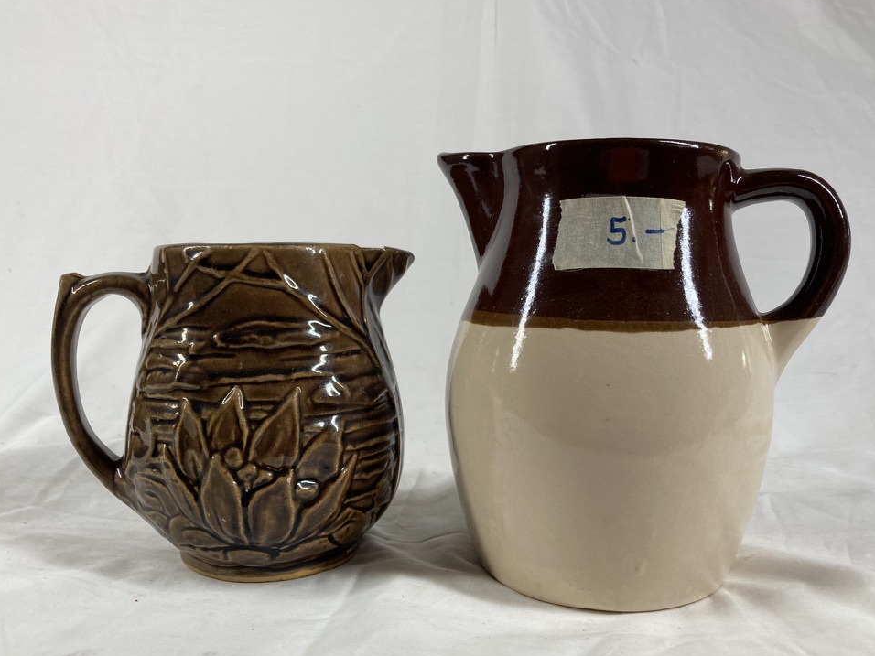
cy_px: 339
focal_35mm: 30
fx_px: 758
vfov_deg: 46.8
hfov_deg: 59.9
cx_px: 459
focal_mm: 3.99
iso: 40
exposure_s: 1/121
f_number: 1.8
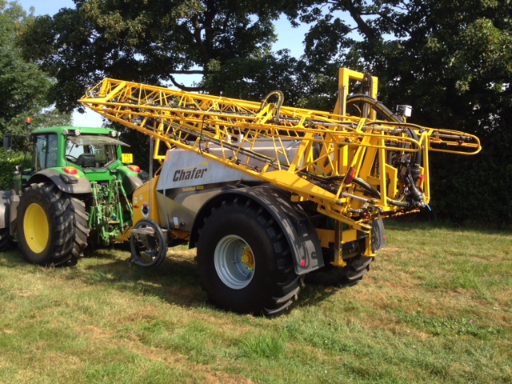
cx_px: 256
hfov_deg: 55.4
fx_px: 488
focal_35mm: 33
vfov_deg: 42.9
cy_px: 192
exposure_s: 1/602
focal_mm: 4.12
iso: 50
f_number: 2.4
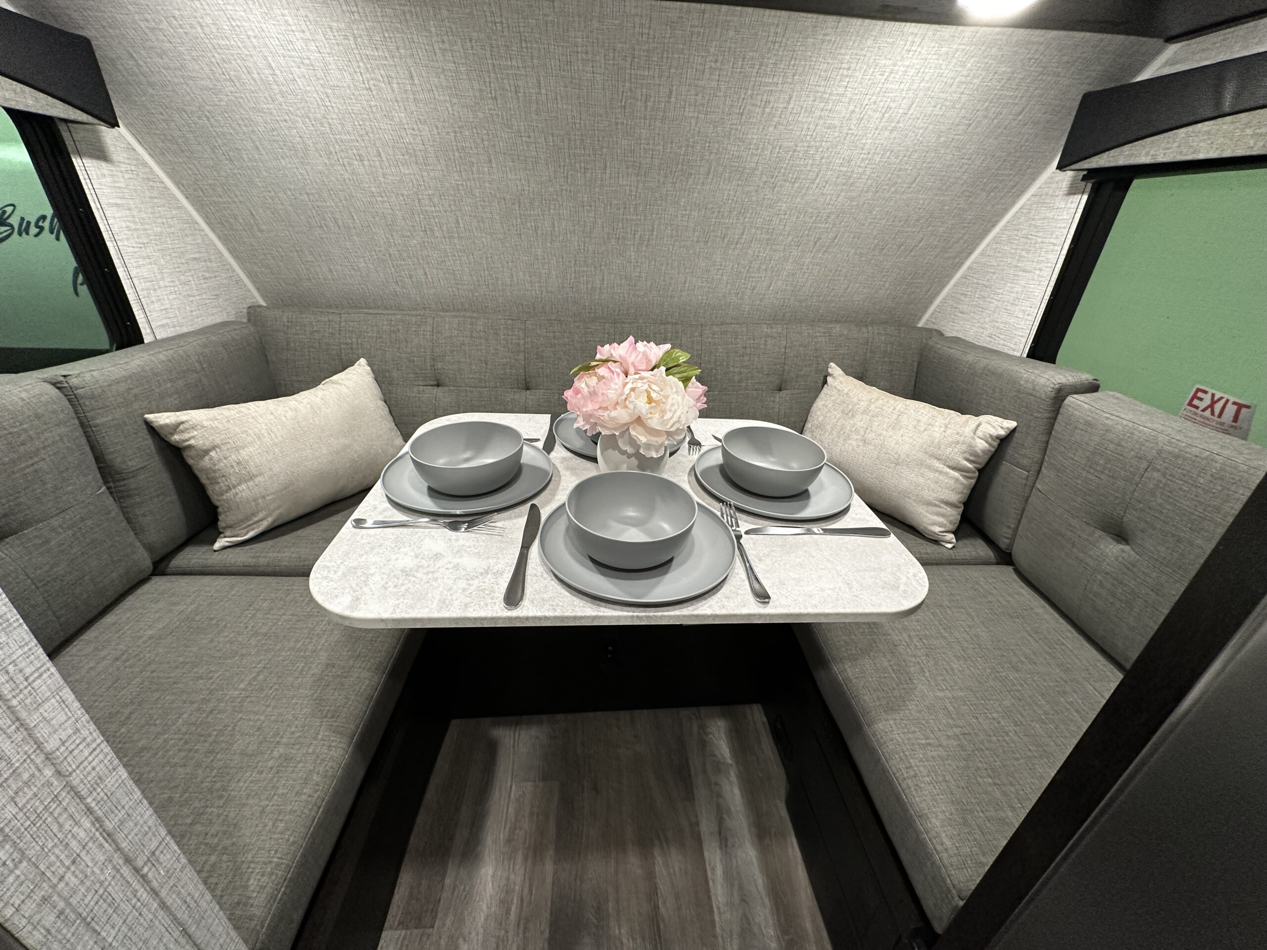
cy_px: 475
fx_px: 512
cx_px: 634
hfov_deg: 102.1
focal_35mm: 14
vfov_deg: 85.7
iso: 200
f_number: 2.2
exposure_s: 1/60
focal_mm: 2.22
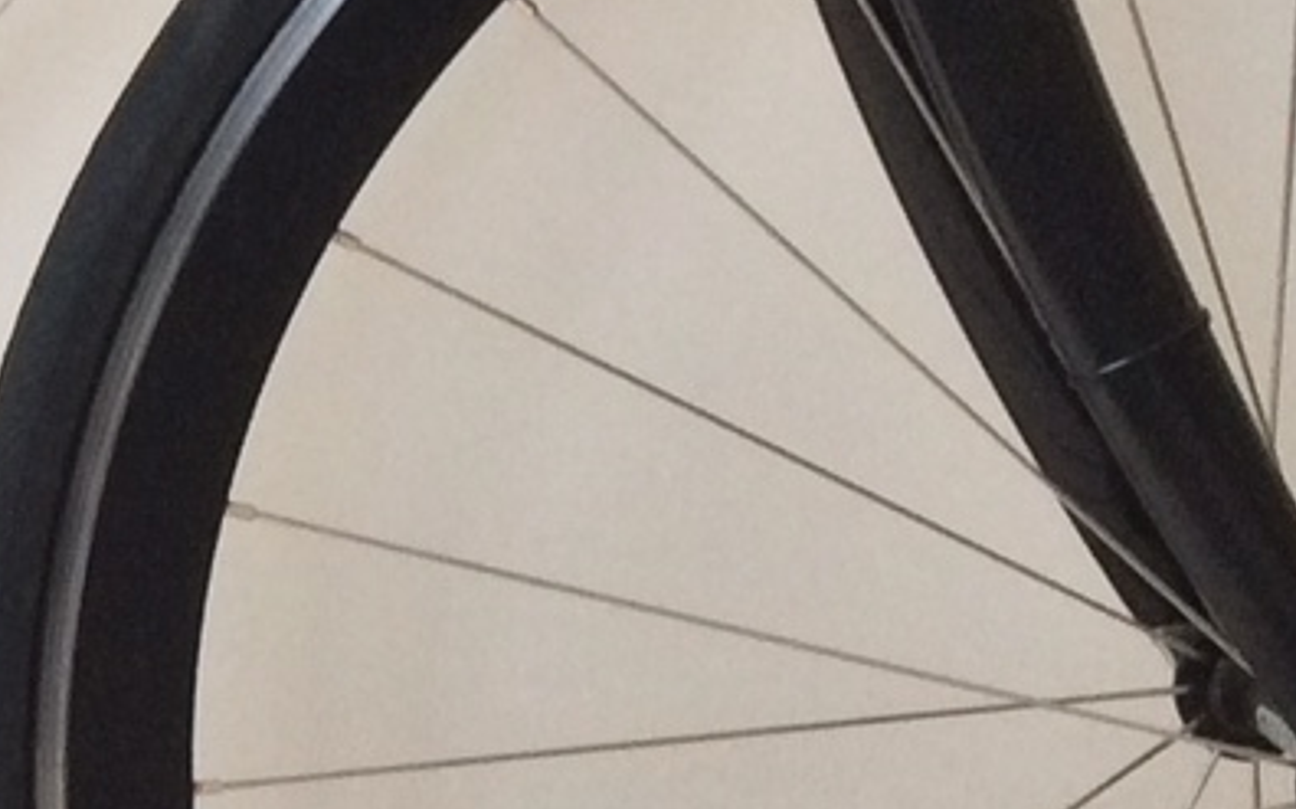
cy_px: -13
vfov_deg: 8.2
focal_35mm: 159
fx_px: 5613
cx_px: -677
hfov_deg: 12.5
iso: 100
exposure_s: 1/30
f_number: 2.2
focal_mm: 4.15
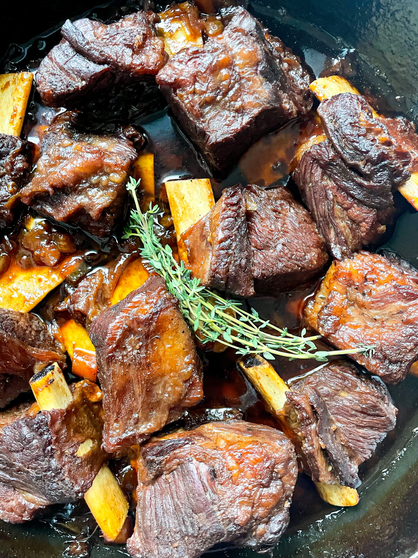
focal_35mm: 26
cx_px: 209
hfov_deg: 53.1
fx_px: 419
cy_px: 279
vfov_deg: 67.3
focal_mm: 4.2
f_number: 1.6
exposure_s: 1/35
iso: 640
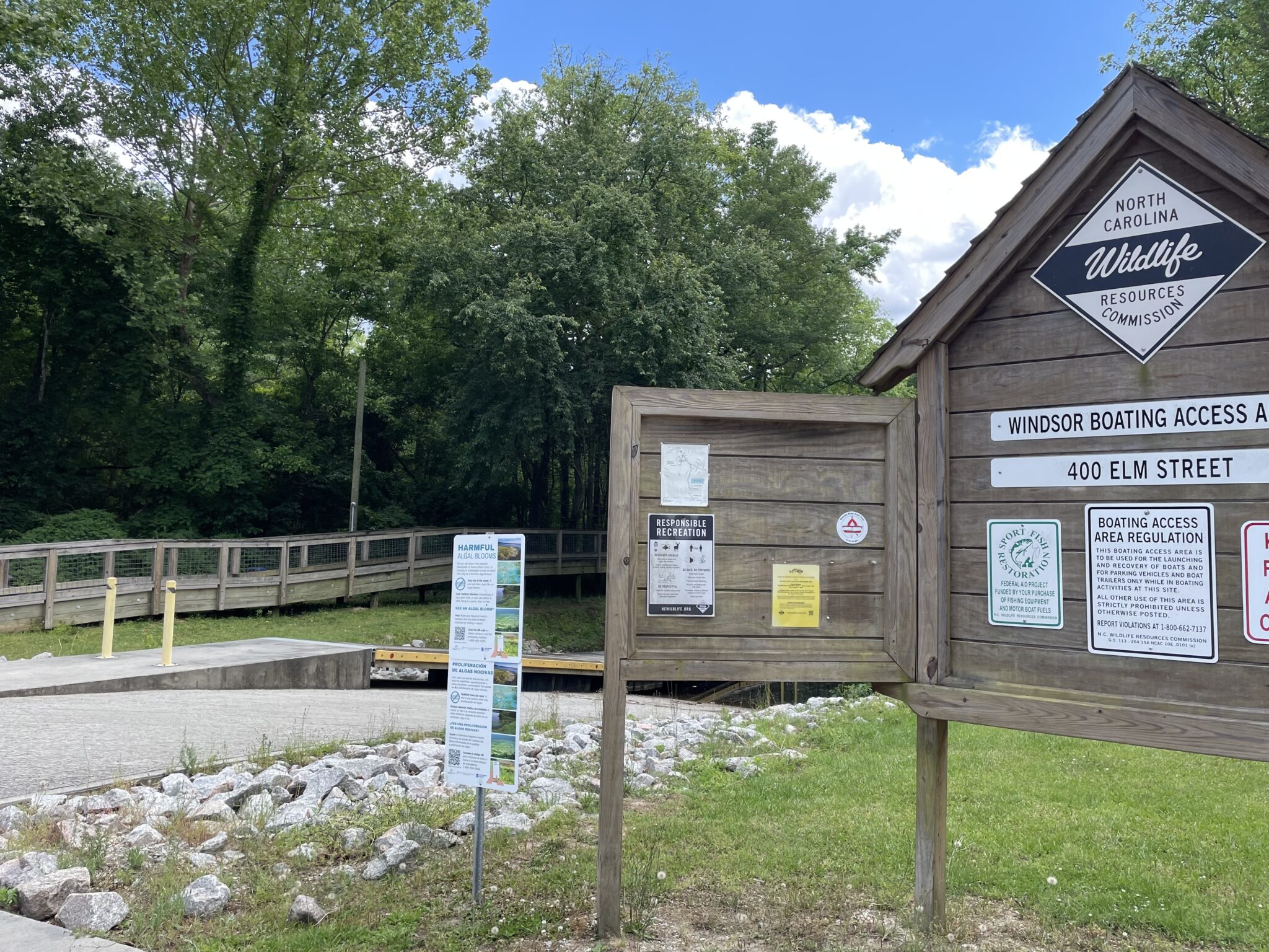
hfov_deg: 67.3
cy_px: 476
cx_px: 634
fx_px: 953
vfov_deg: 53.1
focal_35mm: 26
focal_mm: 4.2
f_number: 1.6
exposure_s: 1/861
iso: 32
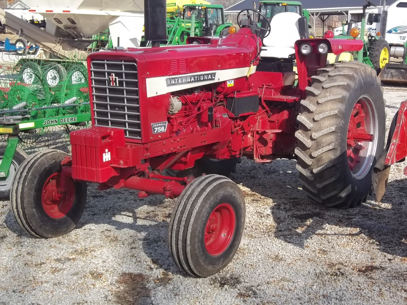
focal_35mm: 61
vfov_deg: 24.0
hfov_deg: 31.7
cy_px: 152
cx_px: 204
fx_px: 717
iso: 64
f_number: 4.1
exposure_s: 1/400
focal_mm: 11
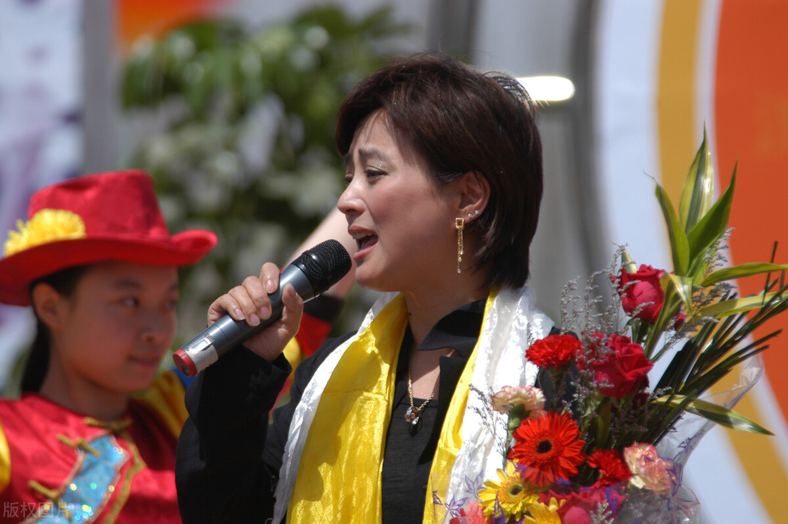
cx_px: 394
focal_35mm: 600
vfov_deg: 2.3
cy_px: 262
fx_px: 13127
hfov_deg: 3.4
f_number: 5.6
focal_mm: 400
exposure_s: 1/1000
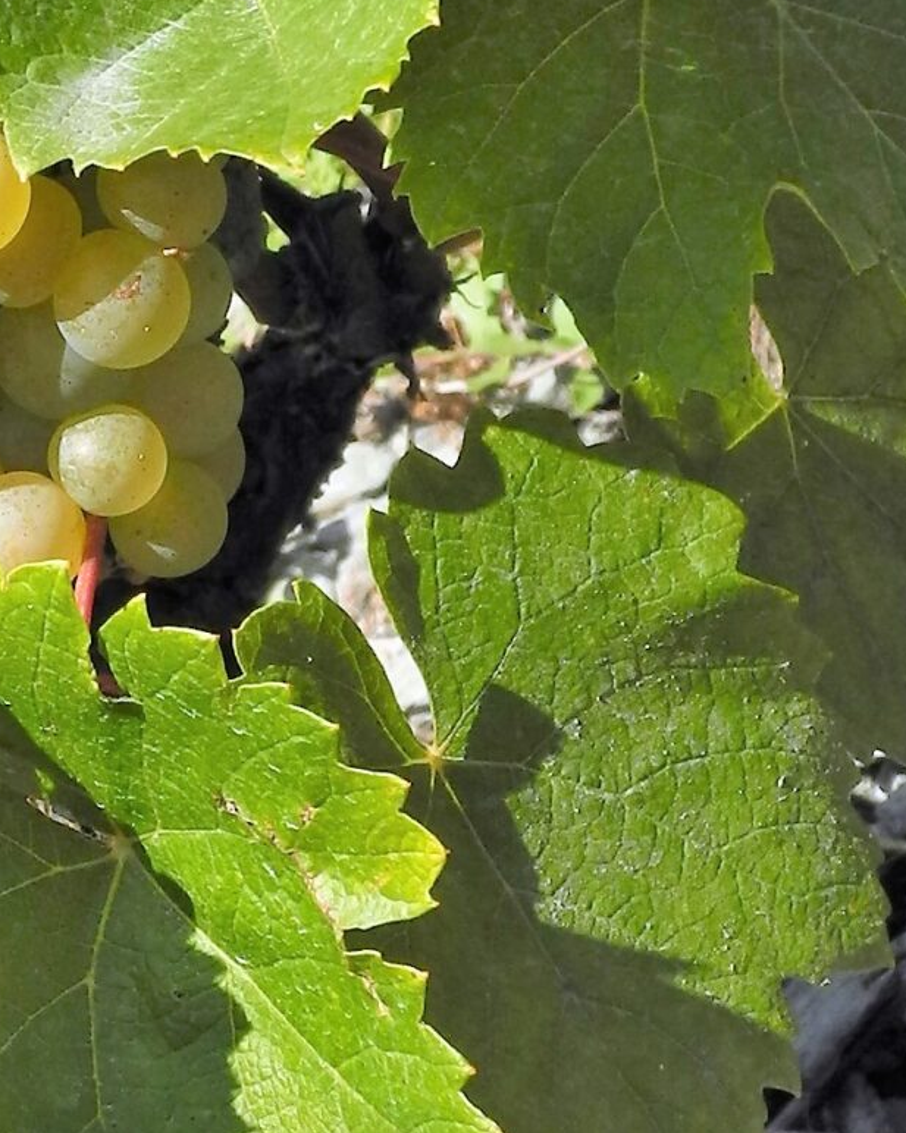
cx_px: -48
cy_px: 117
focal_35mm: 158
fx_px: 5299
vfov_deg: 12.1
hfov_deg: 9.7
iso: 100
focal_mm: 13
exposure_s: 1/1000
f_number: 3.5
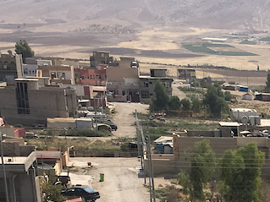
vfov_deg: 12.3
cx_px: 394
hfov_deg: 16.6
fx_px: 850
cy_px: 372
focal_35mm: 109
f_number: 2.2
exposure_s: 1/2137
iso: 25
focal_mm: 4.15
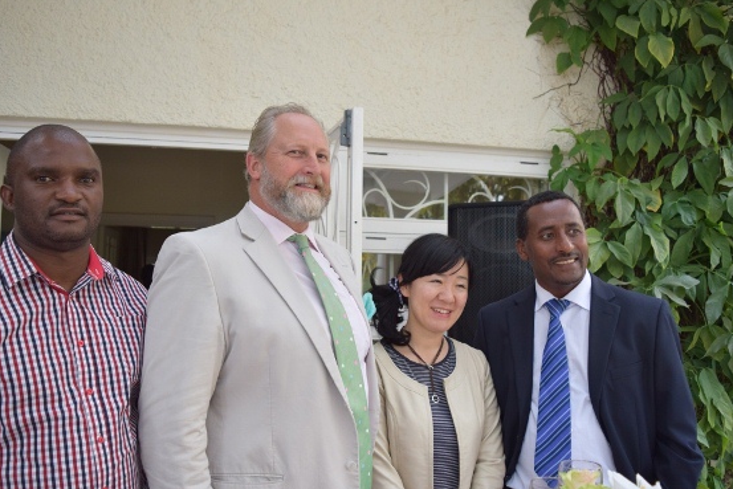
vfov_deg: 43.6
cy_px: 261
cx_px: 337
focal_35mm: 30
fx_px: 611
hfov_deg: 61.8
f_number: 4
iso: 500
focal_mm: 18
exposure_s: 1/60
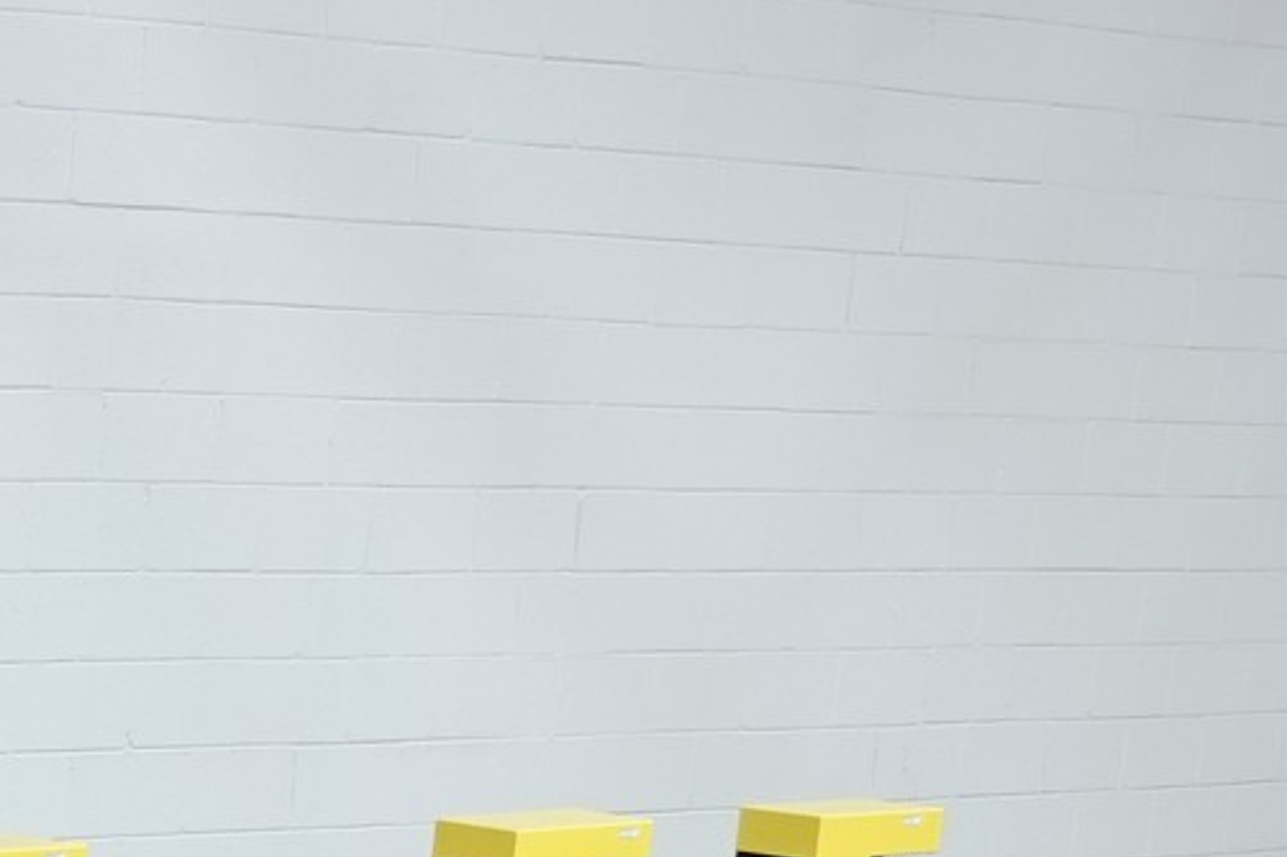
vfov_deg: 8.6
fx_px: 5395
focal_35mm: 151
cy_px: 1679
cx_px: -1025
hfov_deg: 12.4
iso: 200
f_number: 3.5
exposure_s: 1/40
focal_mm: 13.56
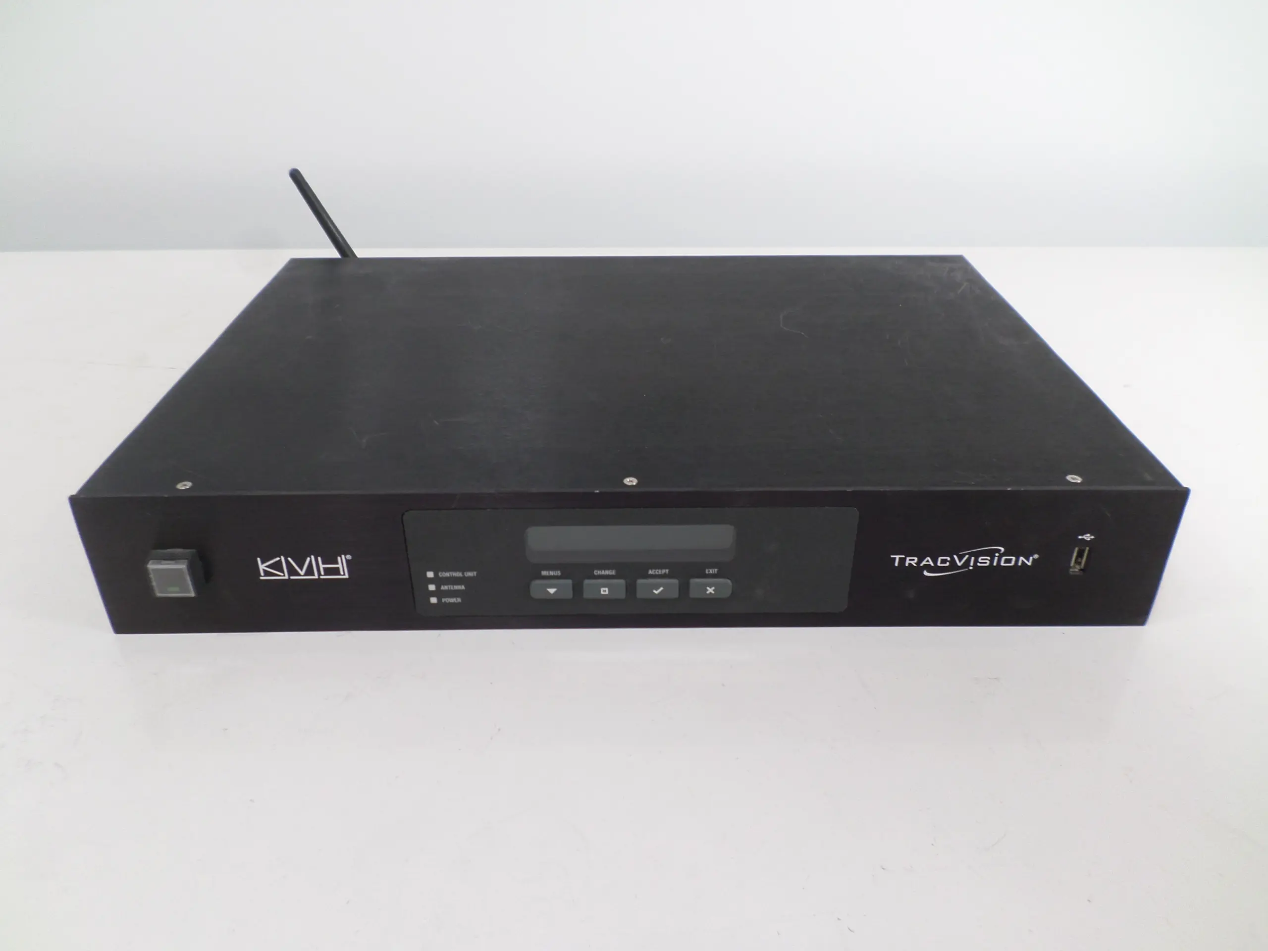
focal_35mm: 25
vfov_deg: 54.9
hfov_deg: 69.4
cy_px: 476
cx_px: 634
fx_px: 916
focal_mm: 4.5
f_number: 2.5
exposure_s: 1/30
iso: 80
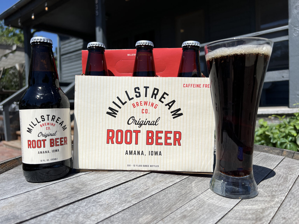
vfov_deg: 53.1
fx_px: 225
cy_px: 112
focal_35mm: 26
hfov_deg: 67.3
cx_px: 150
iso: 50
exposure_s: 1/6579
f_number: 1.5
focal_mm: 5.7
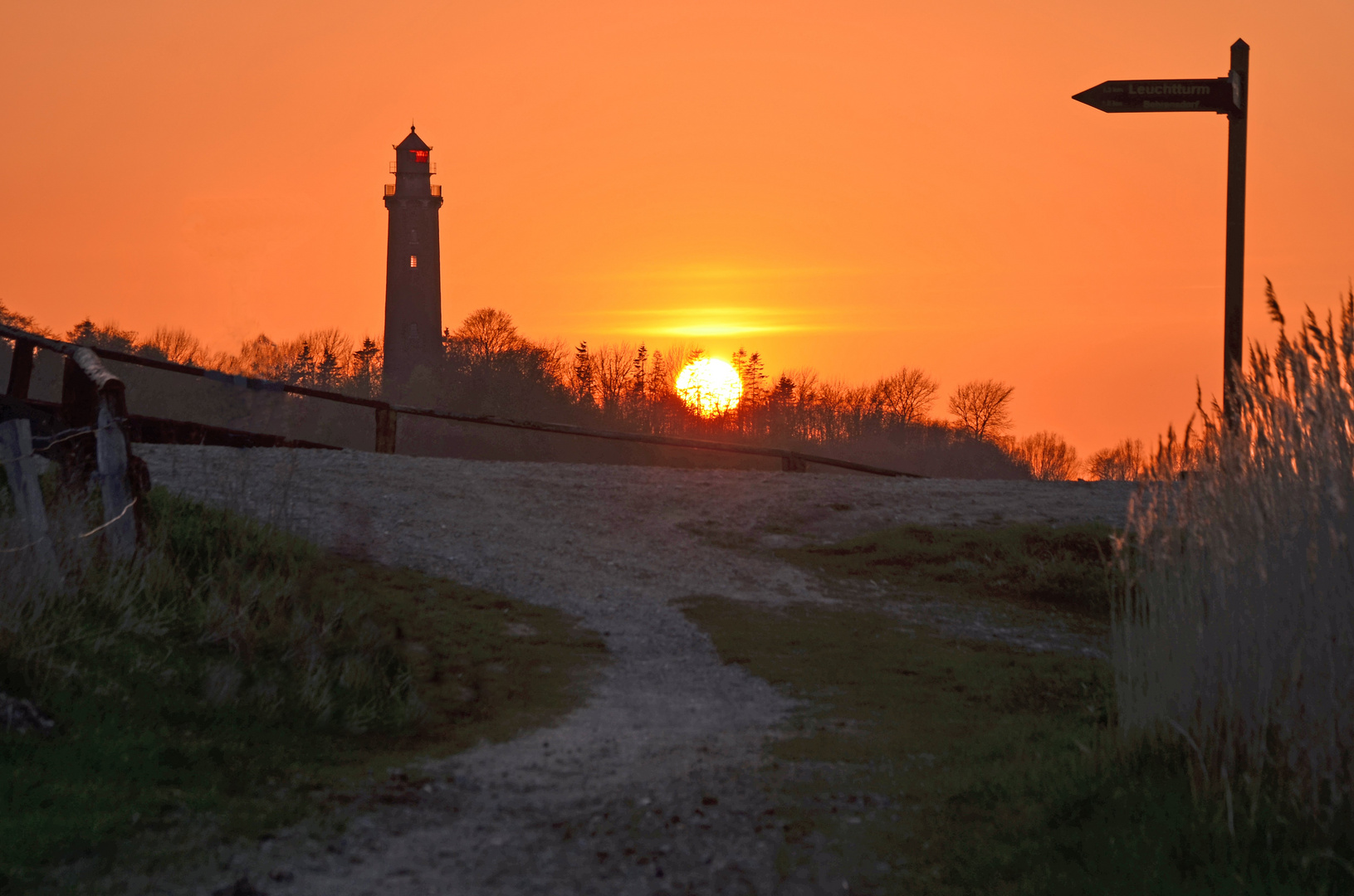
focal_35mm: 188
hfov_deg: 11.0
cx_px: 677
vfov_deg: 7.3
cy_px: 448
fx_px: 7037
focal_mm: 125
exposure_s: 1/125
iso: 100
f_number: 13
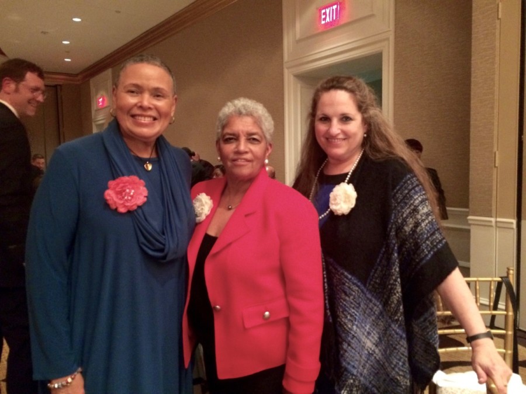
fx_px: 441
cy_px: 197
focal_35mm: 29
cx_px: 263
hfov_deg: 61.7
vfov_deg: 48.2
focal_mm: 4.15
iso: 500
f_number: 2.2
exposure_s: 1/15
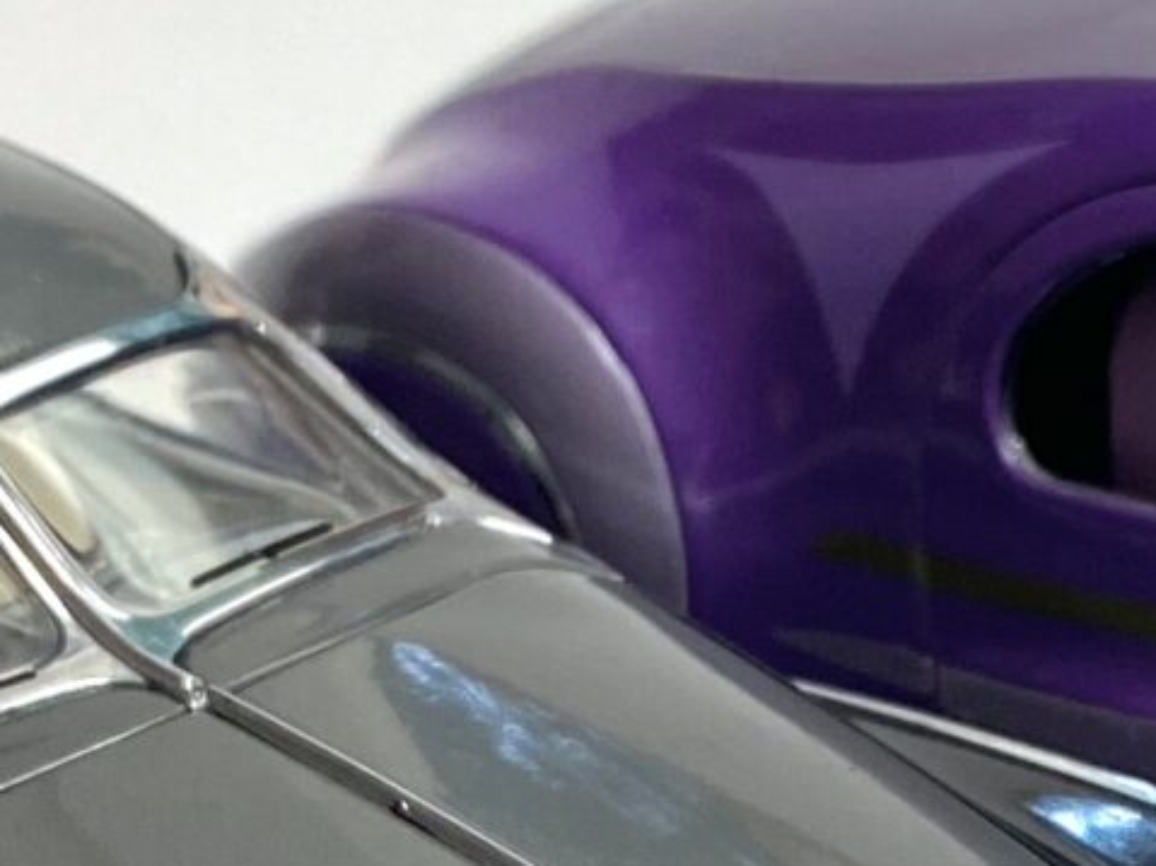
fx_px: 4641
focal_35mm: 139
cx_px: 1178
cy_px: 1228
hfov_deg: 14.0
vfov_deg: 10.4
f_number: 1.8
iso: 80
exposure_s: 1/120
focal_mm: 4.25
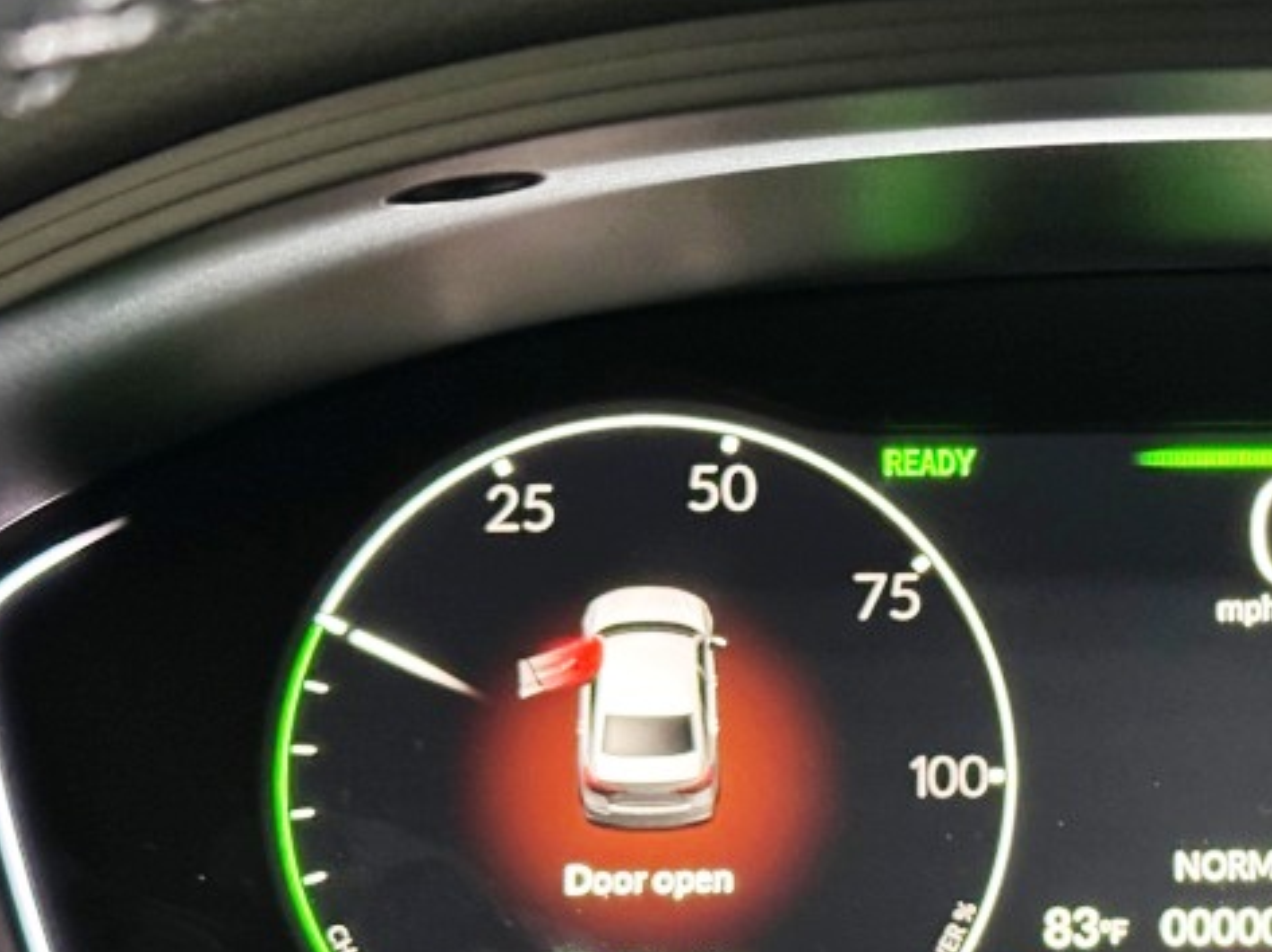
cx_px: 1250
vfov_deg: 14.2
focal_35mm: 104
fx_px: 3819
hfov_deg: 18.5
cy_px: 551
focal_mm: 6.86
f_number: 1.78
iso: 640
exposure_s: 1/30
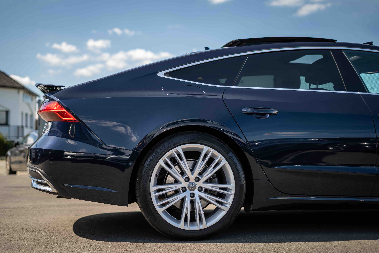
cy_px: 126
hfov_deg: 39.6
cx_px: 190
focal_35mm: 50
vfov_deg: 27.0
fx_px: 526
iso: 80
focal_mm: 50
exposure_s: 1/640
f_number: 1.8
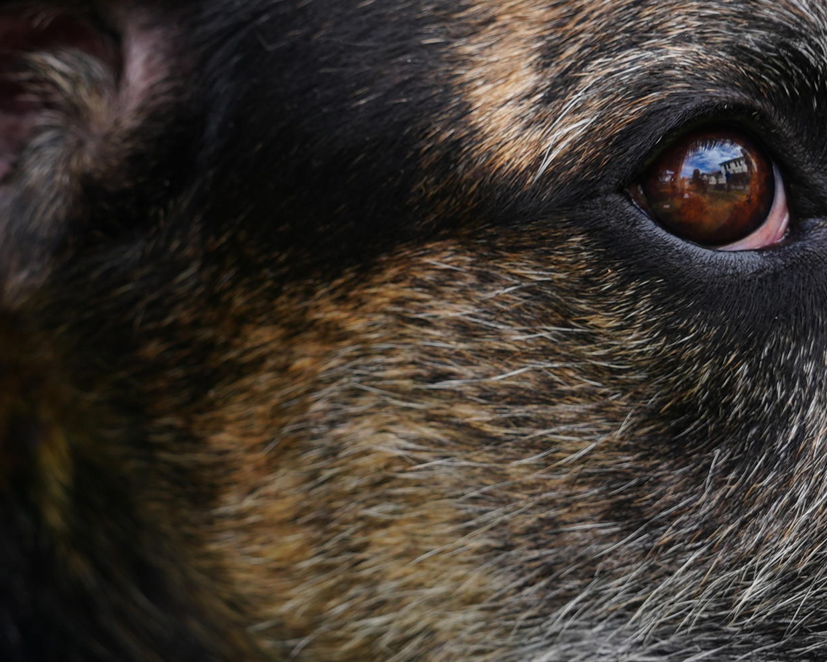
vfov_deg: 13.0
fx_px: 2888
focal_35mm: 118
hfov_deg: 16.3
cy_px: 507
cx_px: 455
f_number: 4.5
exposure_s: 1/80
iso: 100
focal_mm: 31
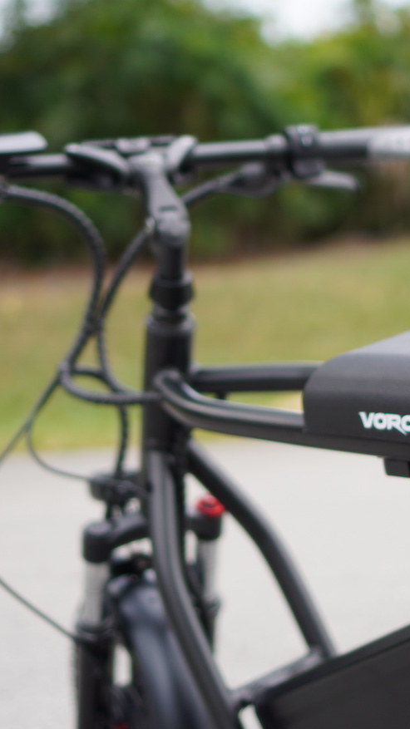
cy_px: 365
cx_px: 282
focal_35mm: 83
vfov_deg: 25.7
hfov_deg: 14.6
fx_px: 1601
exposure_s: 1/500
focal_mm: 35
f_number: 1.8
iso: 100
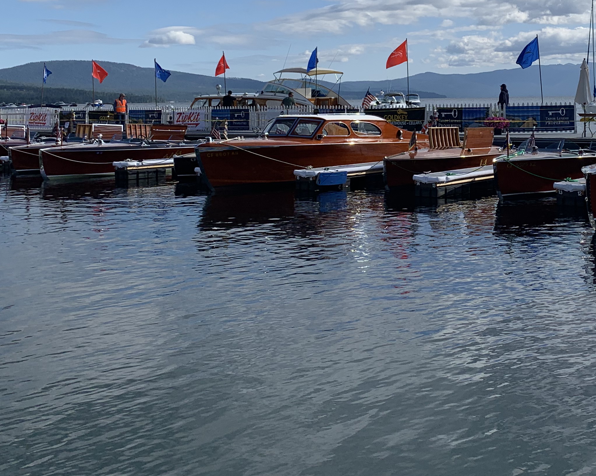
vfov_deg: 29.4
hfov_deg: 35.9
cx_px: 494
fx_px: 882
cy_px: 76
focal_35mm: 50
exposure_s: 1/3788
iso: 25
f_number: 1.8
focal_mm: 4.25
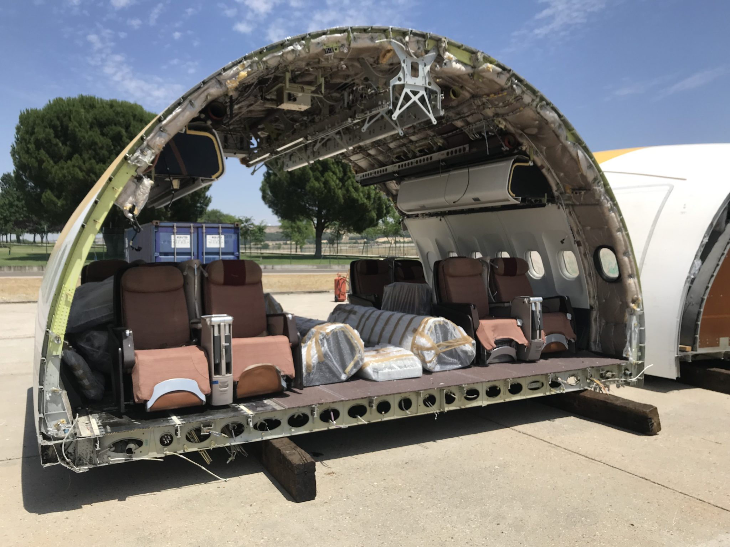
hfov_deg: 63.4
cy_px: 274
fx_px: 590
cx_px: 365
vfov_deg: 49.7
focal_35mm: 28
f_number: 1.8
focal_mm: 3.99
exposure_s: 1/2817
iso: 20
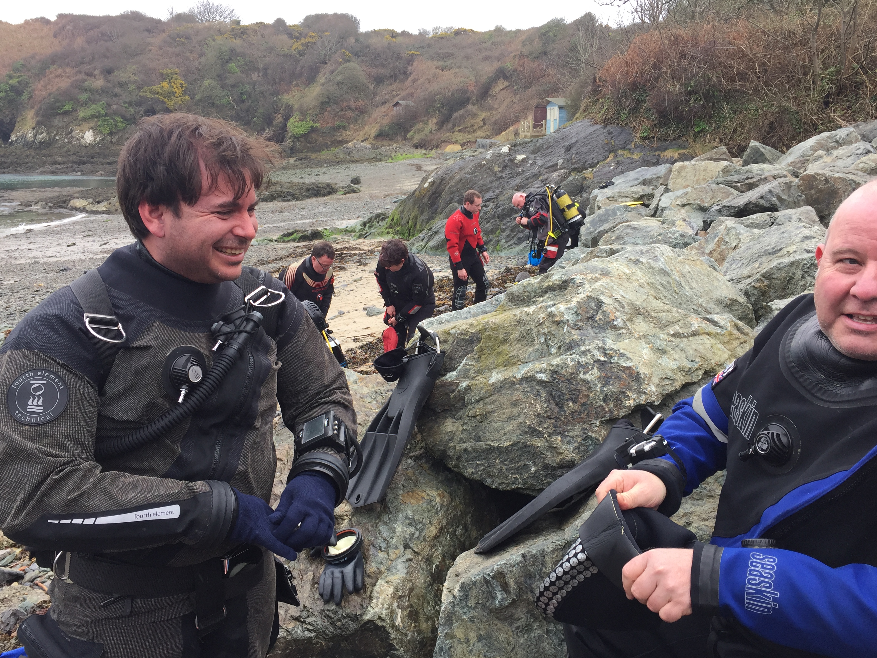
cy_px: 331
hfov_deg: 60.0
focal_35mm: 30
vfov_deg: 46.8
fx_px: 760
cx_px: 440
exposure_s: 1/299
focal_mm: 4.15
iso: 32
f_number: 2.2
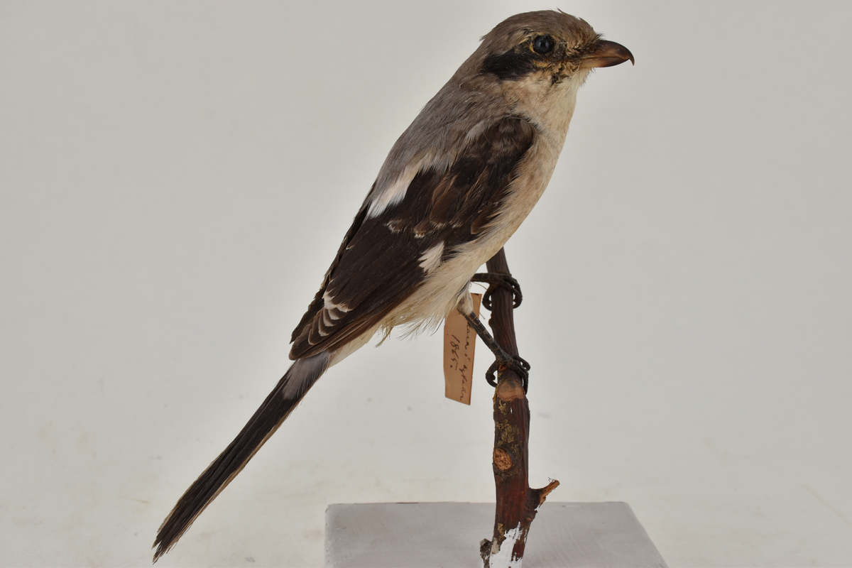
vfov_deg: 25.8
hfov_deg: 37.9
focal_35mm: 52
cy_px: 284
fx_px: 1242
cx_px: 426
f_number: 9
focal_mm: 35
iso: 100
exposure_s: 1/60
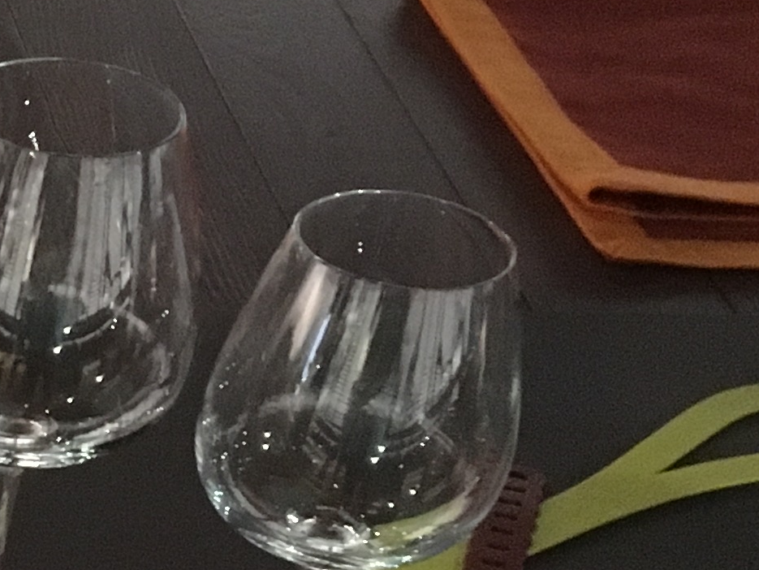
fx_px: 2742
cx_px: -662
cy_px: 813
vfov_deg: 11.4
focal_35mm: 125
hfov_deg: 13.8
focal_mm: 4.15
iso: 250
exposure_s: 1/17
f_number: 2.2
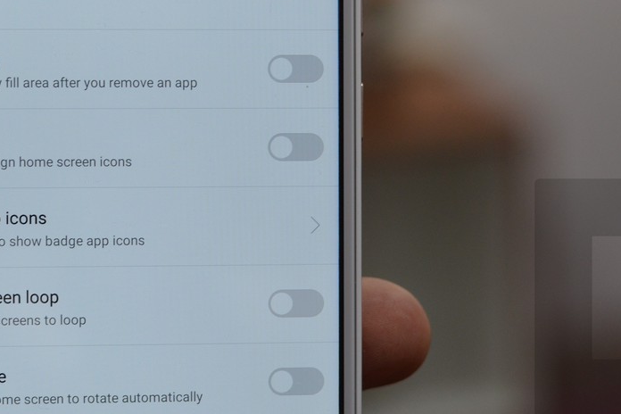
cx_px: 273
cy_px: 98
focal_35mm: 129
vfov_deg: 10.6
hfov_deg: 15.9
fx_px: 2225
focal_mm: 50
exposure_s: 1/60
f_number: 4
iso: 500
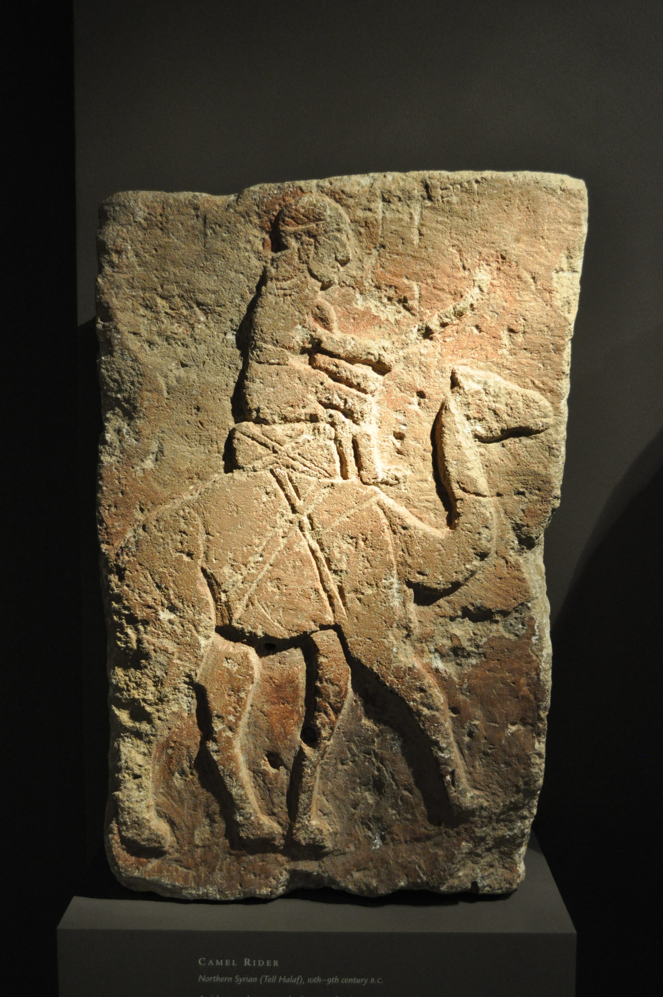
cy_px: 498
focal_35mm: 45
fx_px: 1246
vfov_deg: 43.7
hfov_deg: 29.8
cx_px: 332
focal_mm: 30
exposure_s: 1/10
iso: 1600
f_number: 4.5
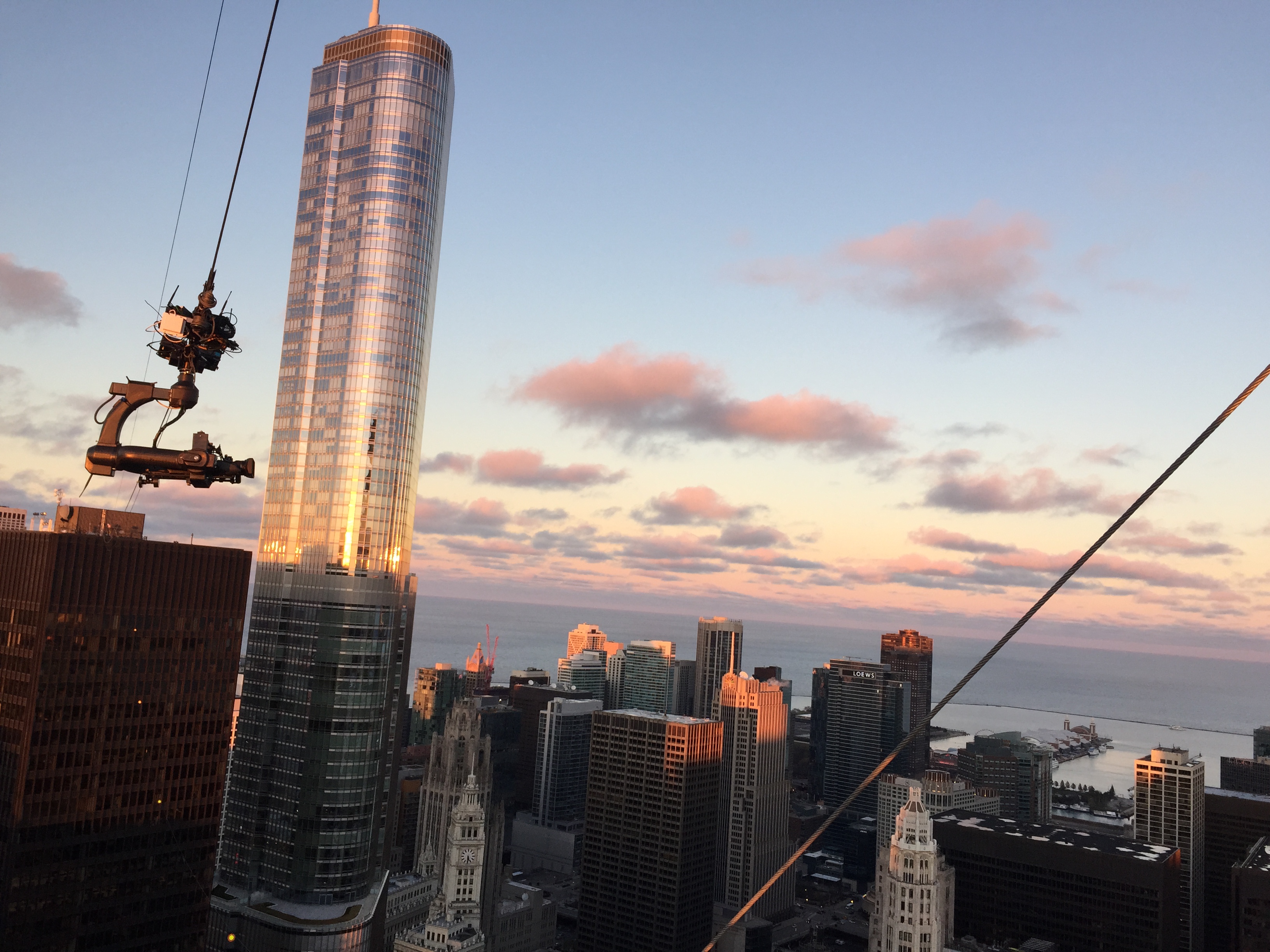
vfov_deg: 48.2
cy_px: 476
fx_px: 1064
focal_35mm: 29
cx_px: 635
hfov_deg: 61.7
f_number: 2.2
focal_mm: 4.15
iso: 32
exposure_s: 1/280
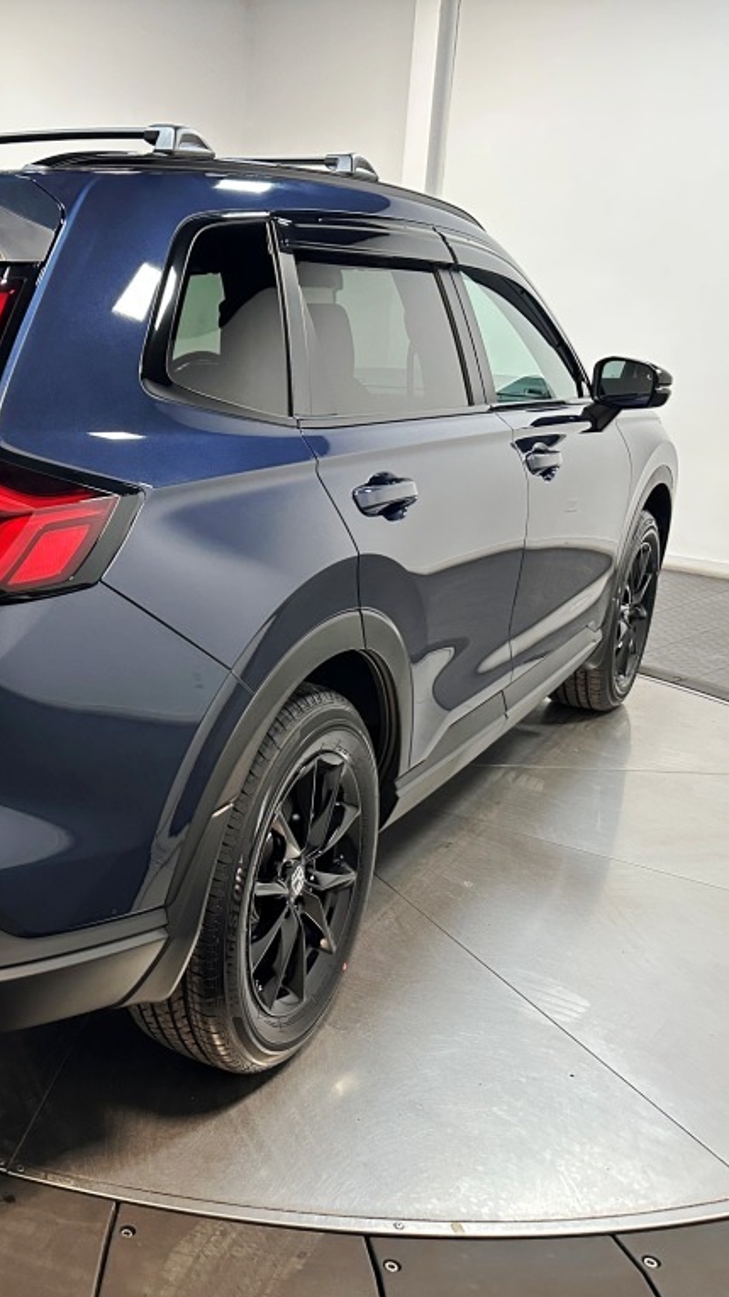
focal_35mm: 35
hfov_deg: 31.1
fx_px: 1203
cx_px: -12
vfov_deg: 56.6
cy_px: 649
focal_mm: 6.86
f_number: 1.78
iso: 500
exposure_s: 1/60
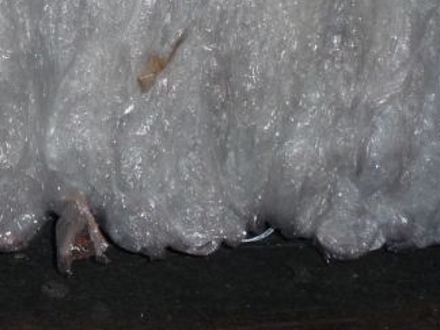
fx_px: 1525
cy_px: -145
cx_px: -54
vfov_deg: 11.9
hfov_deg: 15.9
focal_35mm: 120
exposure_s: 1/30
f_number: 3.8
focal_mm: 6.3
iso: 100
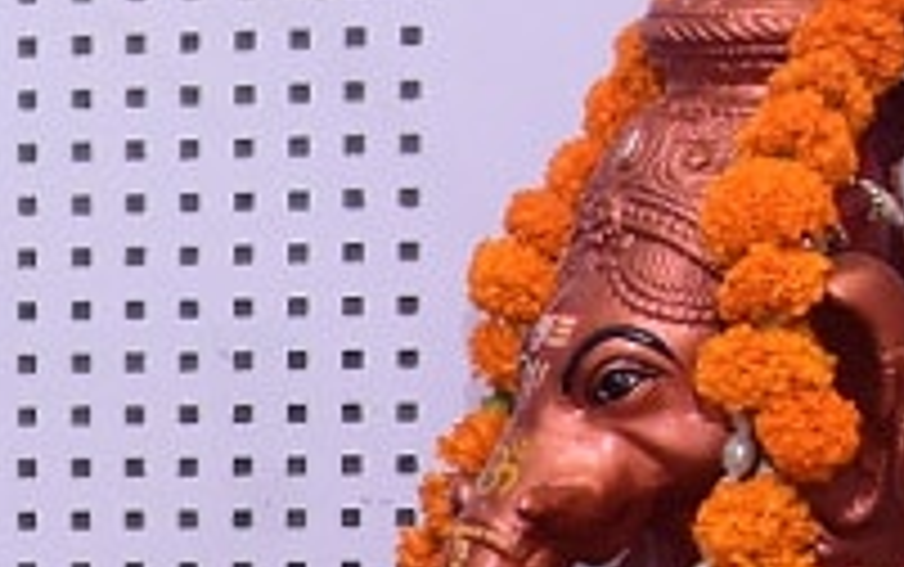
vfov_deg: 4.9
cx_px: -1286
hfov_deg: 7.3
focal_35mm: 268
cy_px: 896
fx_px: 6608
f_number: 8
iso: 1600
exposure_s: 1/125
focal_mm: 28
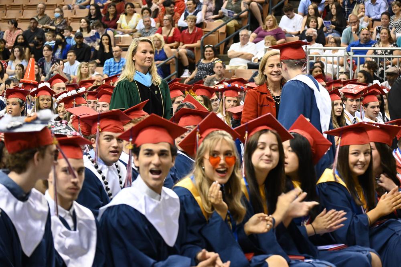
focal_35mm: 147
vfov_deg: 9.3
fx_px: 1638
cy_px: 134
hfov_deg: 14.0
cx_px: 200
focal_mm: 98
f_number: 5
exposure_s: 1/125
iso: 3200
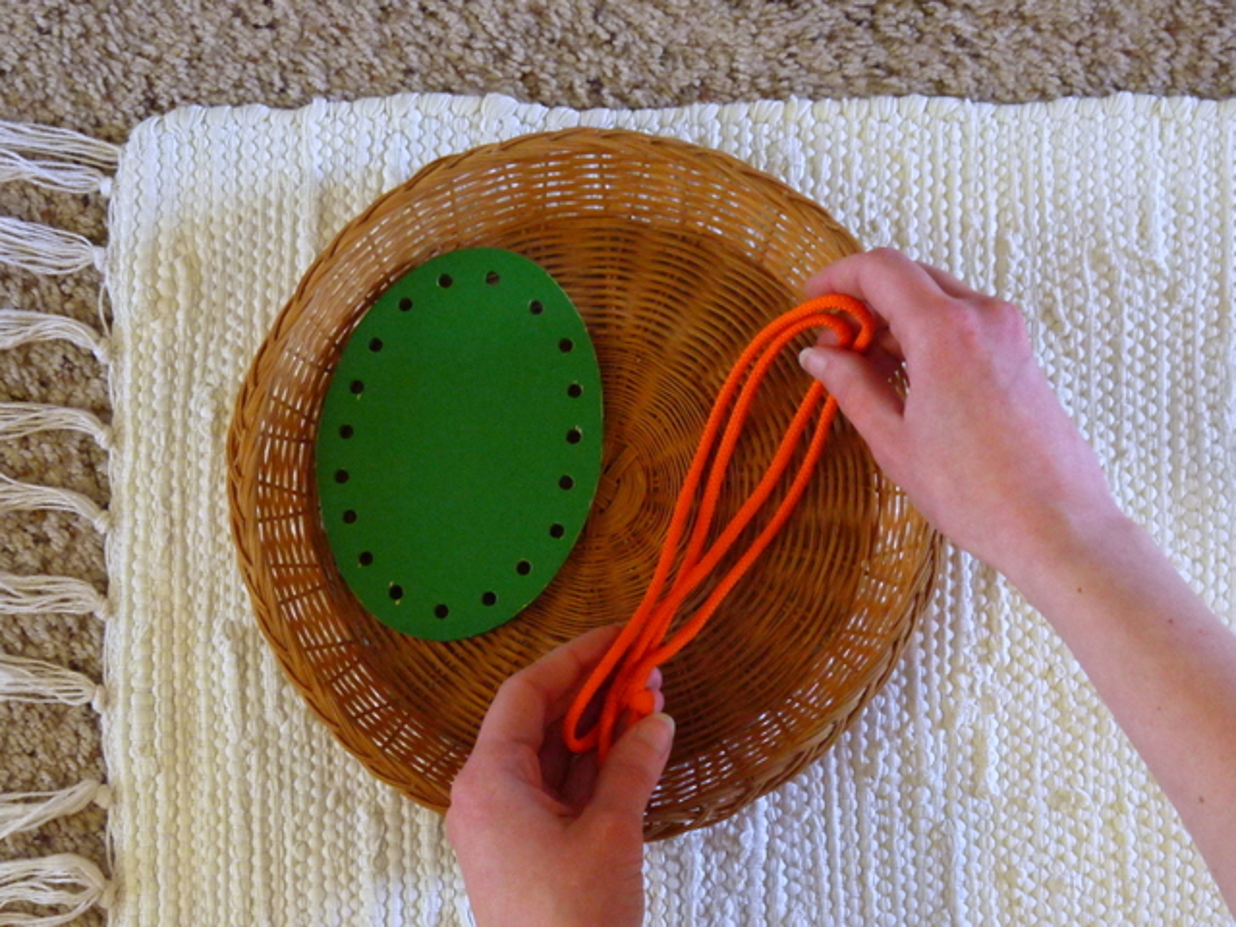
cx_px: 618
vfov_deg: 36.0
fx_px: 1428
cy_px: 464
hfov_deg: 46.8
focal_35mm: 40
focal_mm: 20
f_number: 4.2
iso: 800
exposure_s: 1/60
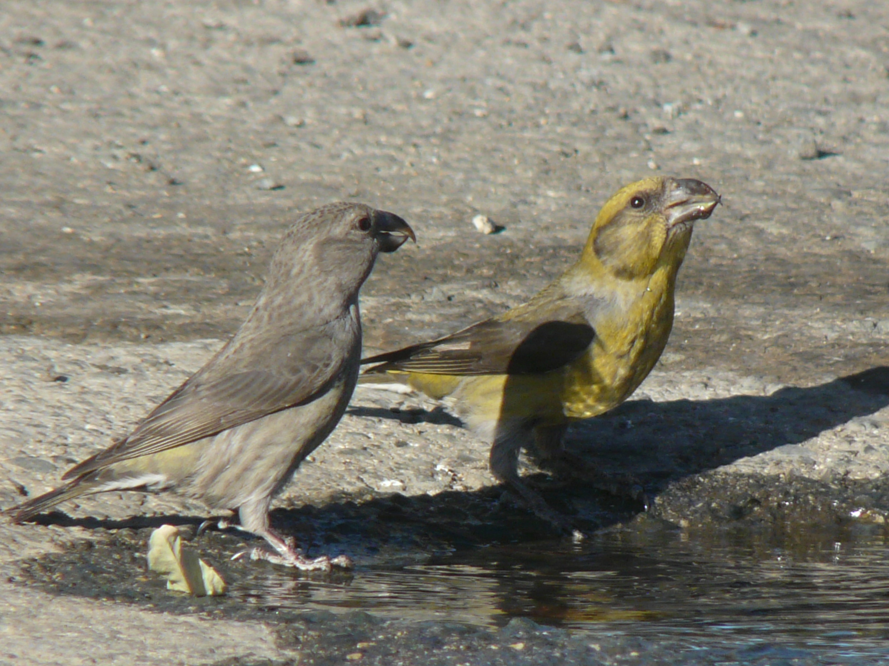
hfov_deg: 3.9
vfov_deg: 3.0
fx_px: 12944
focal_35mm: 504
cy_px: 333
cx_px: 444
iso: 125
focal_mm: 82.8
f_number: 5.6
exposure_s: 1/500
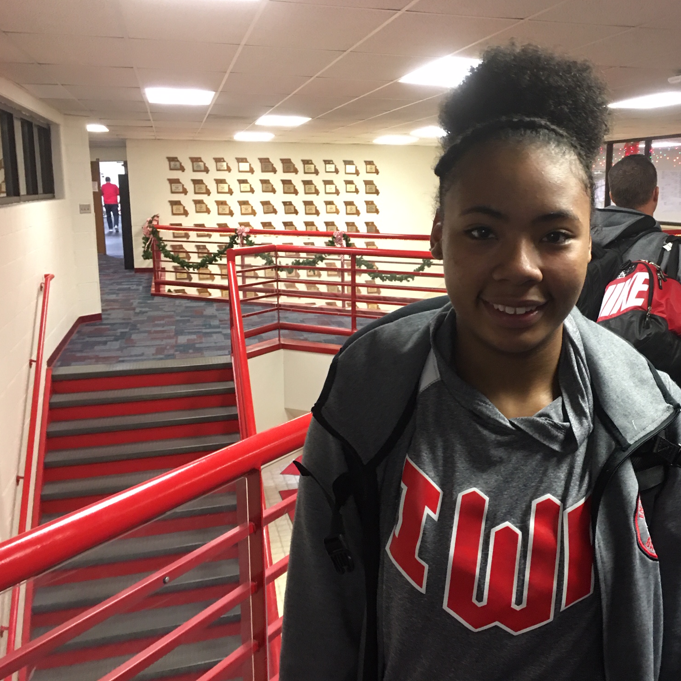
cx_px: 449
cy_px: 333
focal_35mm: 35
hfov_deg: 46.5
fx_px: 779
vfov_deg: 47.2
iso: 100
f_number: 2.2
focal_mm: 4.15
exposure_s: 1/15
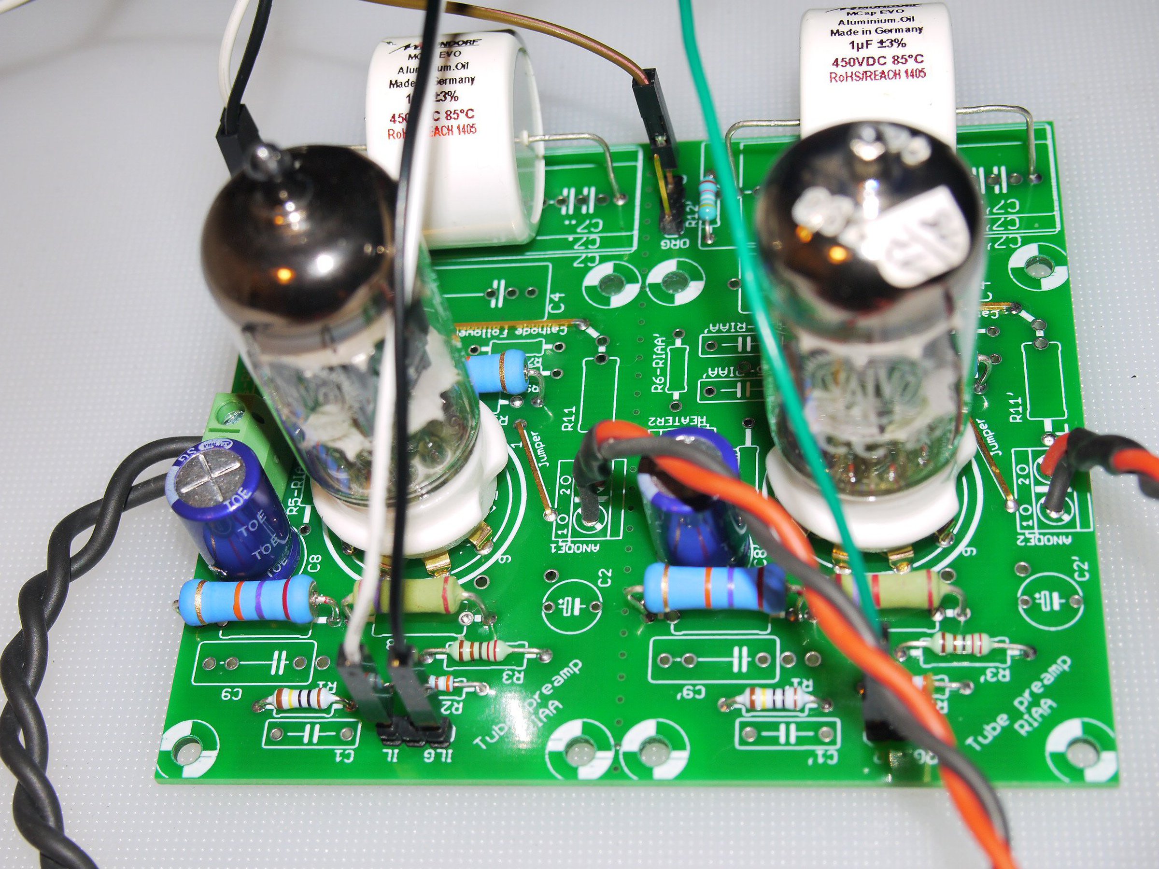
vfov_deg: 26.1
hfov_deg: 34.3
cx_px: 580
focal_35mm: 56
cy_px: 434
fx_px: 1875
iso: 160
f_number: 7.1
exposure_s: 1/50
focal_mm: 28
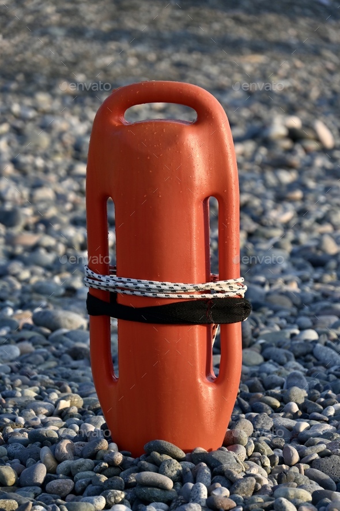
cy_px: 256
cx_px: 170
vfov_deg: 10.5
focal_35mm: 195
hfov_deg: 7.0
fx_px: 2762
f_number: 6.3
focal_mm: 130
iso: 250
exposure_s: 1/640
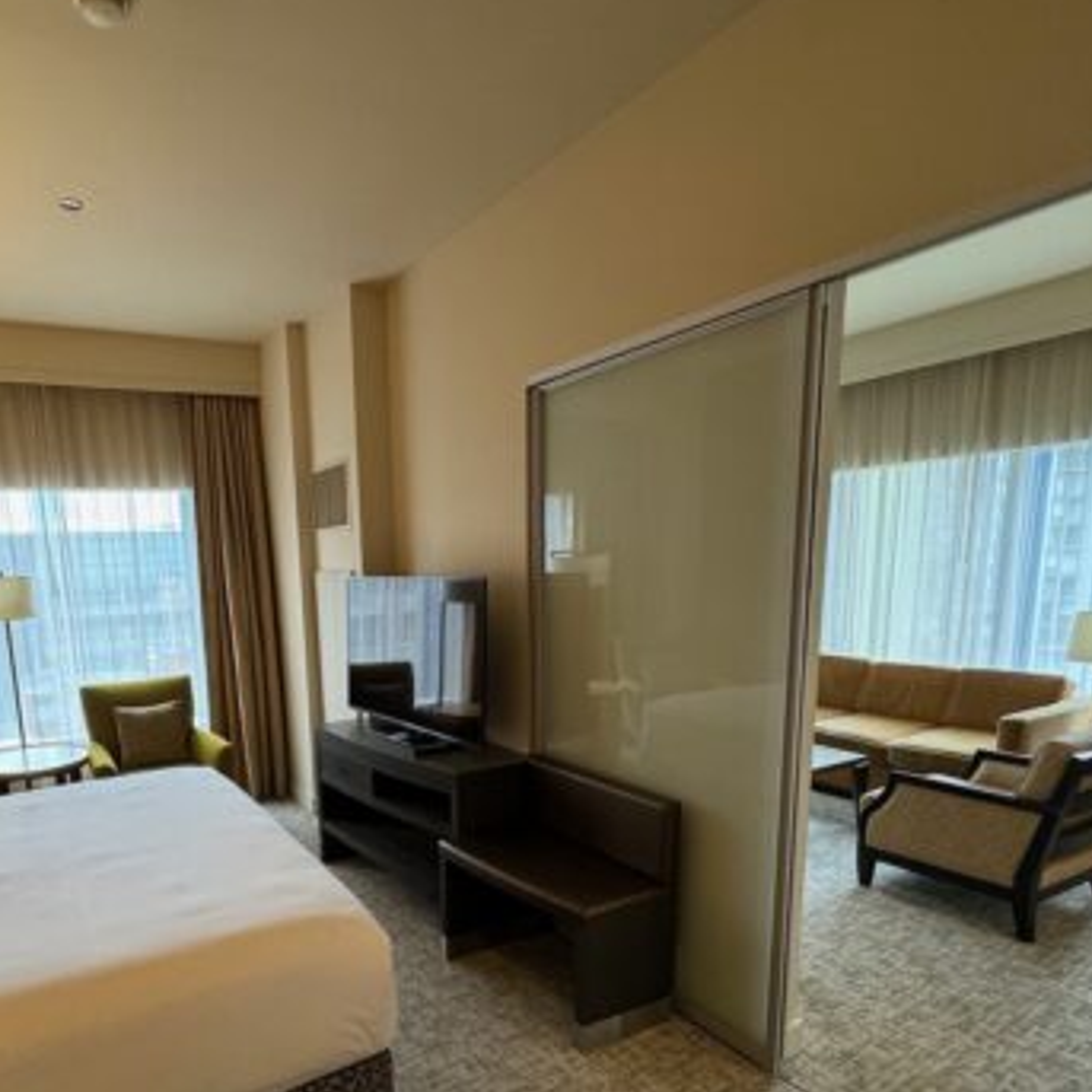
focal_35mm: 22
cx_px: 404
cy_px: 707
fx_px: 785
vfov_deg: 68.1
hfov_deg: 68.5
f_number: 2.2
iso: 320
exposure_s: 1/120
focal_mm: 2.22
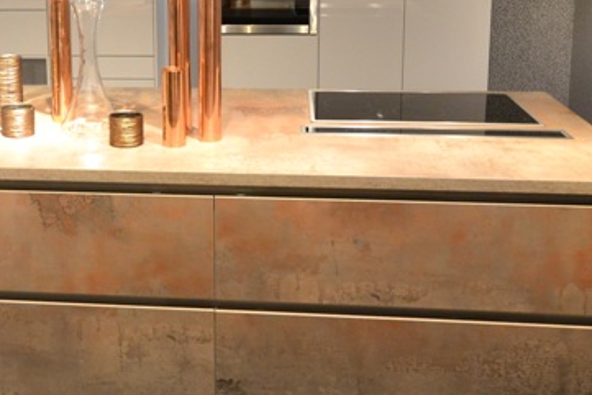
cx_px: 176
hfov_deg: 37.6
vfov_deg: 25.4
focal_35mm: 52
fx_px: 855
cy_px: 56
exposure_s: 1/60
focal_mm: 16
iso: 2000
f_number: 5
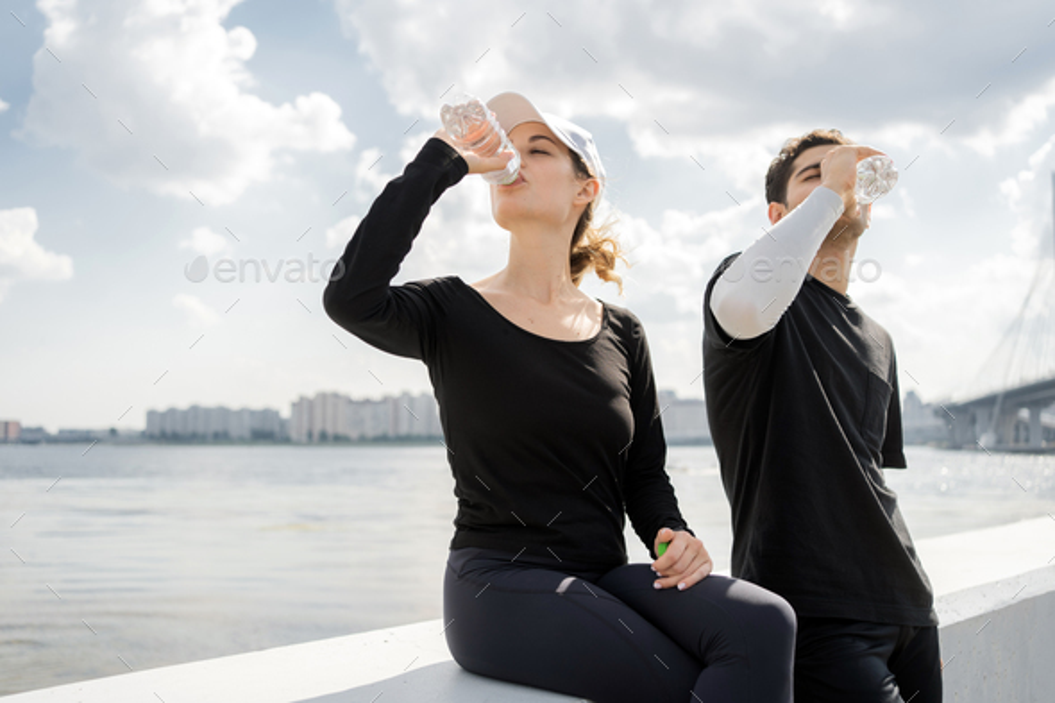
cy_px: 352
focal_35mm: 35
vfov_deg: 37.8
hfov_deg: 54.4
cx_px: 528
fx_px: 1025
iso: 100
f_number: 3.2
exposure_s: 1/1000
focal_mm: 35
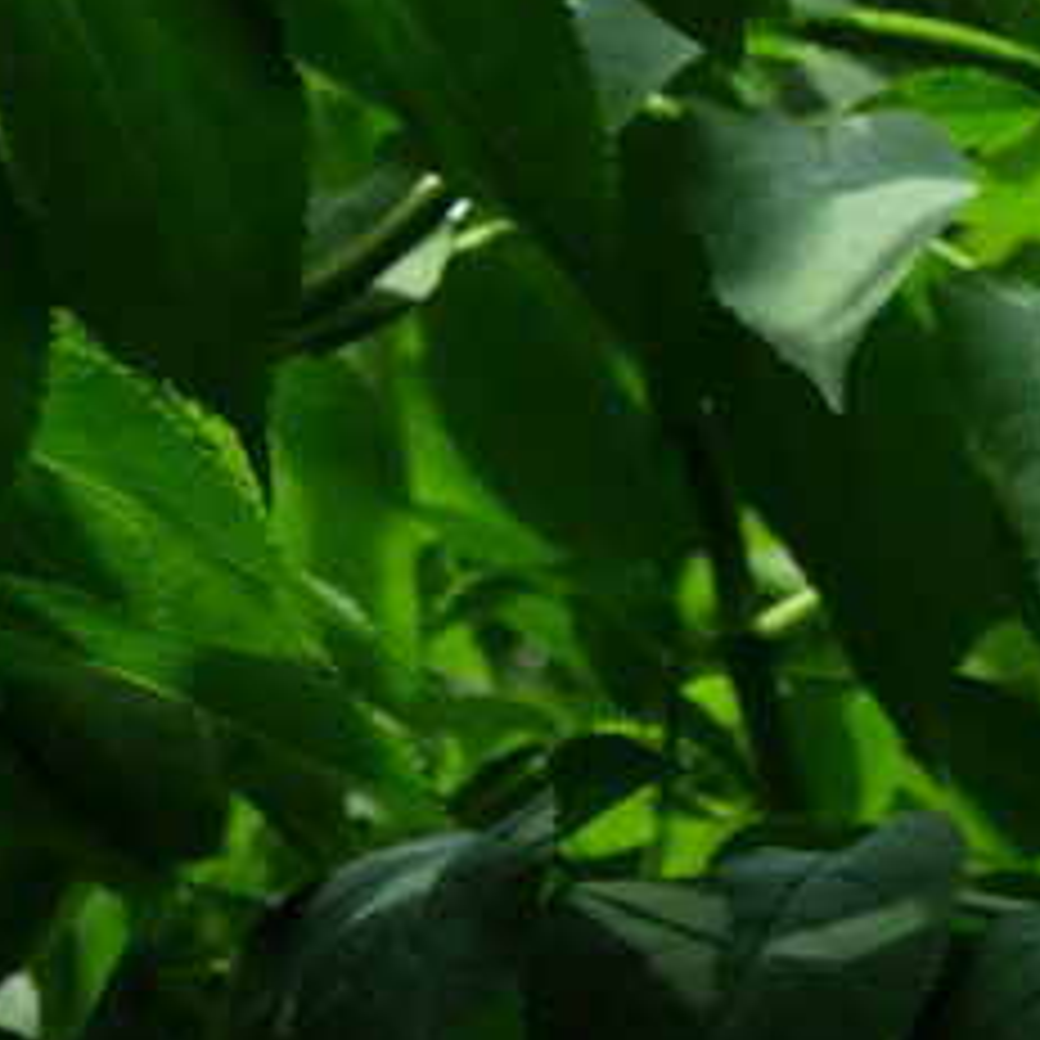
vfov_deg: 3.7
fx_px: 15942
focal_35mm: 469
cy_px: -1171
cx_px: -563
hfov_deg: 3.7
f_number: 6.4
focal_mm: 55
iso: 400
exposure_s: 1/400
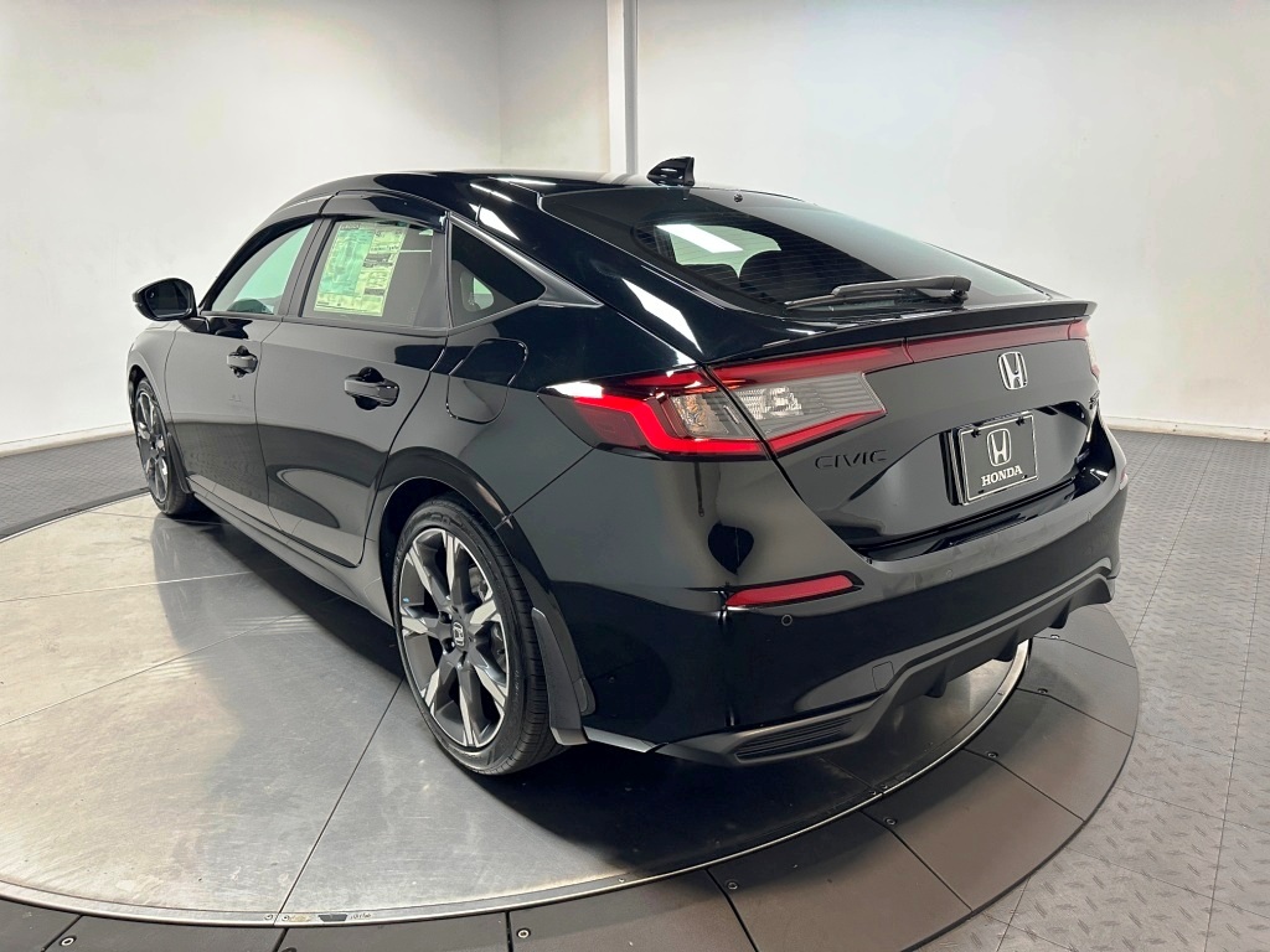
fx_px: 881
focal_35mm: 24
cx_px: 635
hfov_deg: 71.6
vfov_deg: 56.8
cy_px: 476
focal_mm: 6.86
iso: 400
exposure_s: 1/60
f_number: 1.78
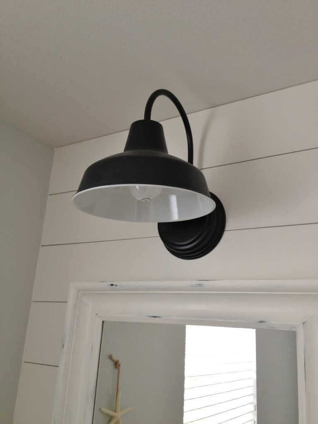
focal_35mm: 35
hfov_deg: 40.7
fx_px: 429
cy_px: 212
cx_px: 159
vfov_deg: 52.6
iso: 64
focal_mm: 4.28
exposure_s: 1/20
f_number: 2.4
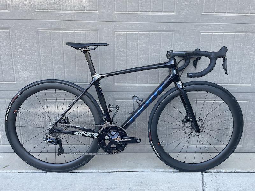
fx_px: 192
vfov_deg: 53.1
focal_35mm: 26
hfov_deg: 67.3
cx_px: 128
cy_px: 96
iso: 50
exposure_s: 1/121
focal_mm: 4.2
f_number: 1.6
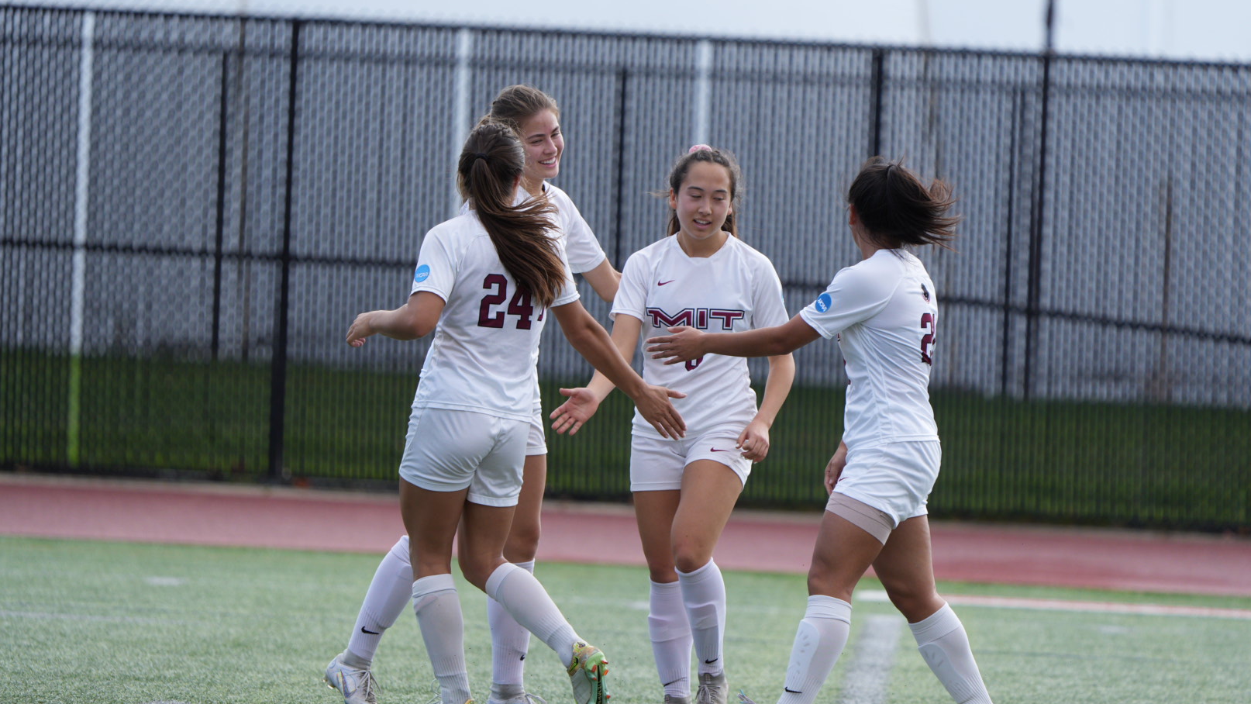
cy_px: 398
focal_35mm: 443
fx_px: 14695
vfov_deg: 2.7
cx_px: 626
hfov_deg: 4.9
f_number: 6.3
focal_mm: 422
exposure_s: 1/2000
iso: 1000
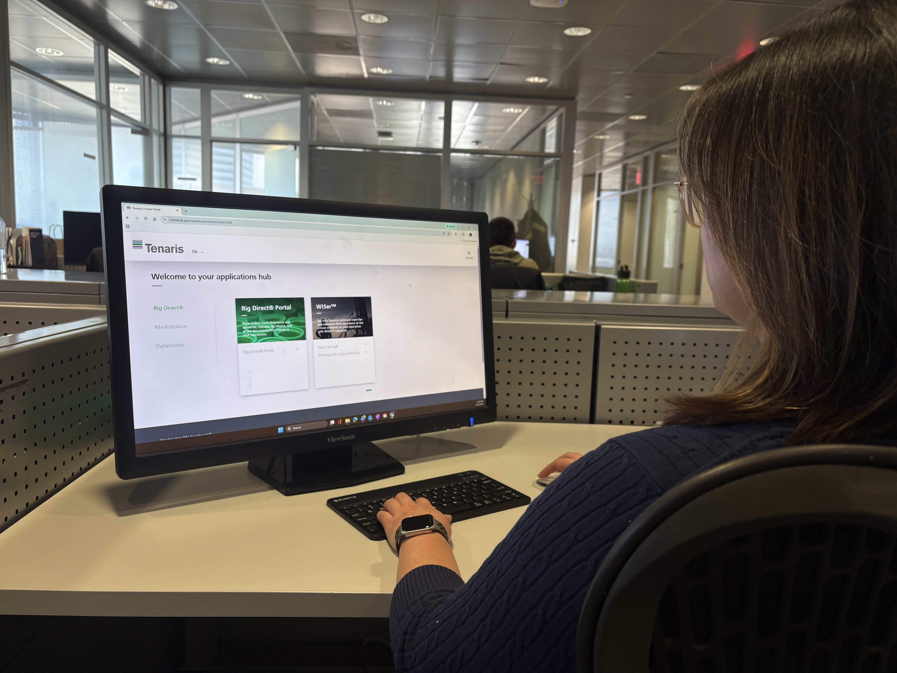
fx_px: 674
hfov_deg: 67.3
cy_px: 336
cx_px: 448
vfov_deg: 53.1
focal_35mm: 26
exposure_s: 1/90
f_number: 1.6
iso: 40
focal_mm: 5.96
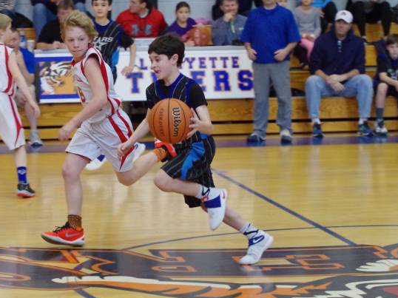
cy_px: 143
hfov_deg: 12.9
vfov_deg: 9.7
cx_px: 163
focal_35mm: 153
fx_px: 1758
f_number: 4
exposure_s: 1/500
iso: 6400
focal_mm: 87.5
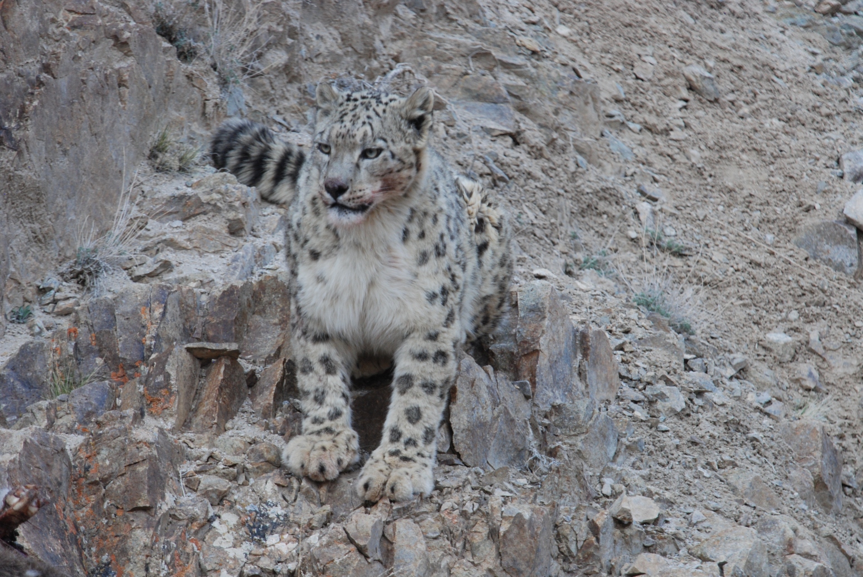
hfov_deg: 3.9
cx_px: 432
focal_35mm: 525
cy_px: 288
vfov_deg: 2.6
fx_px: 12601
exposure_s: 1/100
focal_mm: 350
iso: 400
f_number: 5.6
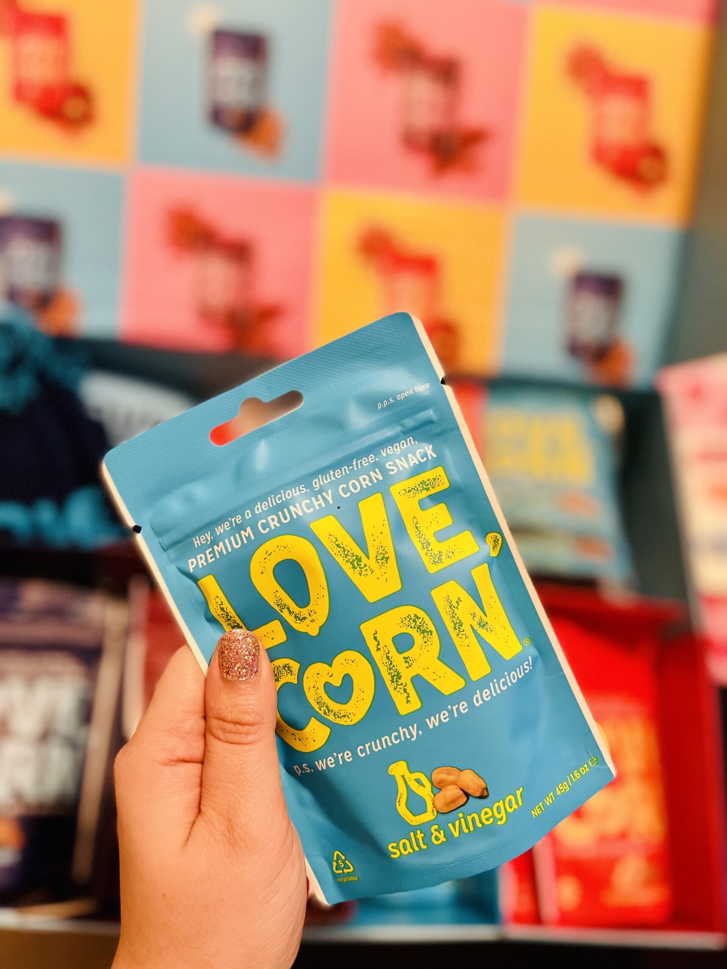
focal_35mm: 26
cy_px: 484
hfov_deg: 53.1
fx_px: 728
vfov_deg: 67.3
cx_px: 364
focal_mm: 5.1
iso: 320
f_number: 1.6
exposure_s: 1/60
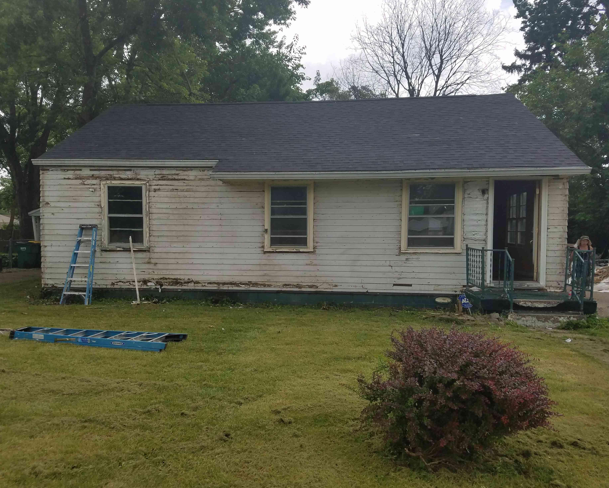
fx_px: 505
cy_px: 239
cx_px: 295
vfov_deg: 51.5
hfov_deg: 62.2
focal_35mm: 28
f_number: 1.7
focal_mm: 4.2
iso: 50
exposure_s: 1/2048
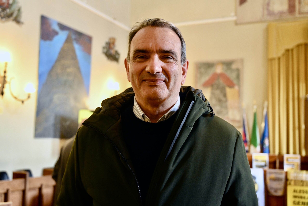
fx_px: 368
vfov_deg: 31.2
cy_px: 103
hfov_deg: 45.4
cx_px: 154
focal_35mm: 43
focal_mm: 43
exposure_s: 1/50
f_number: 4
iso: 2200
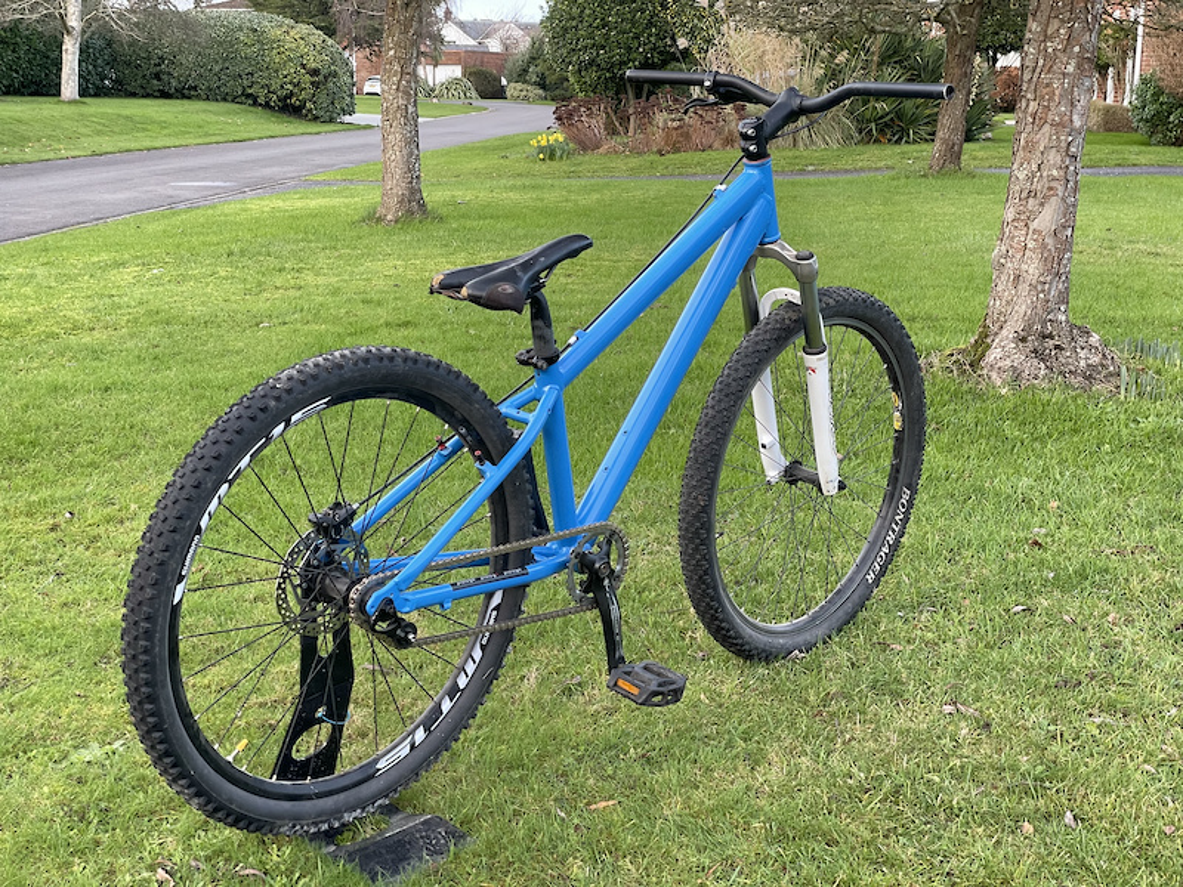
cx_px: 592
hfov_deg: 36.8
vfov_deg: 28.0
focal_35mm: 52
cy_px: 444
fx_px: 1777
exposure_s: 1/122
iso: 125
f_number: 2
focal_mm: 6
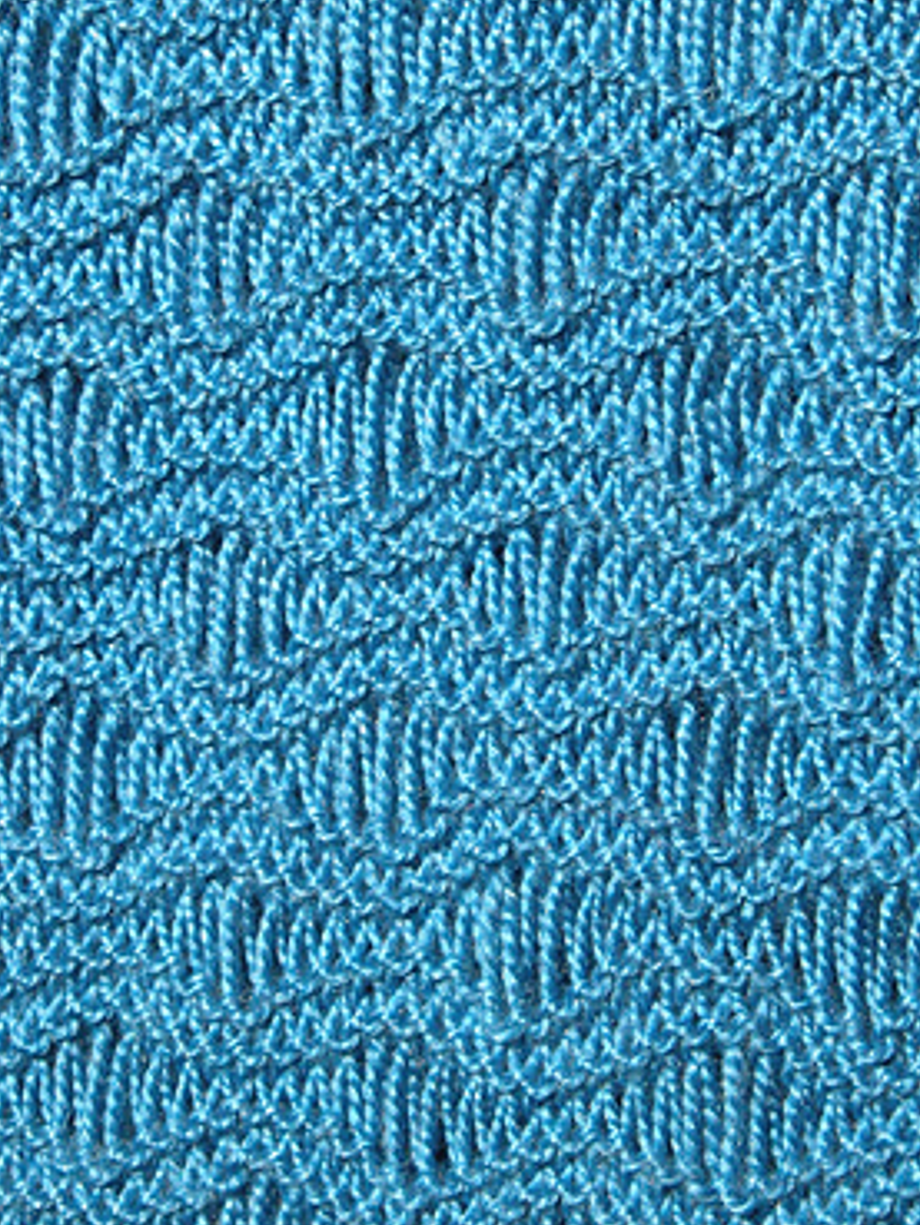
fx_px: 5135
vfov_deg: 13.6
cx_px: 480
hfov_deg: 10.2
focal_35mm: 145
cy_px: 534
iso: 100
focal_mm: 27.3
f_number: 5.8
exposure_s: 1/520
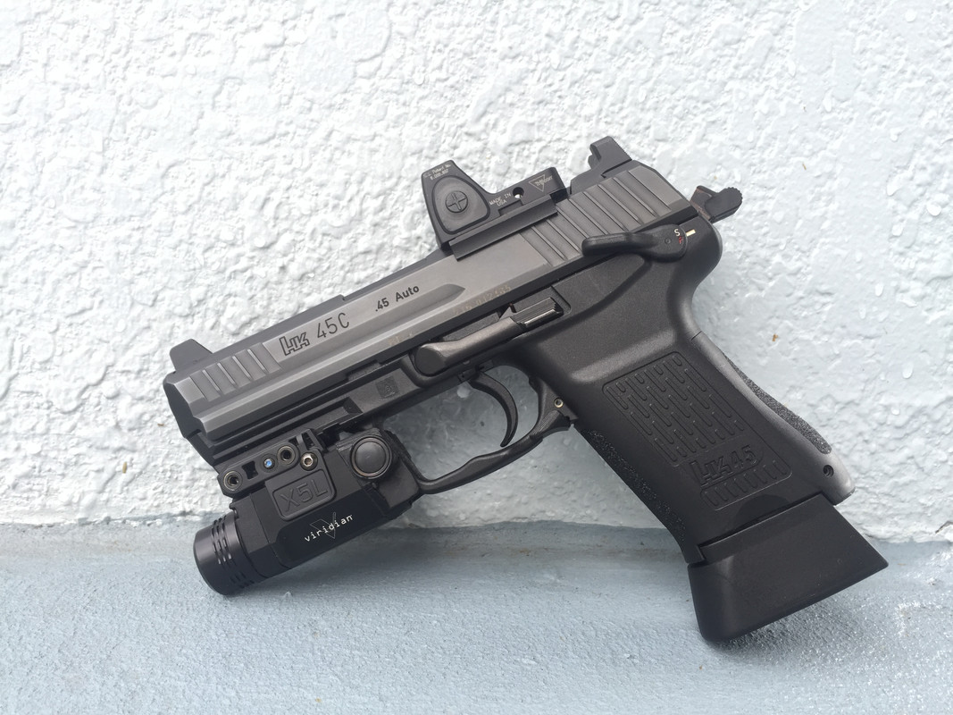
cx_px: 476
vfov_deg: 48.2
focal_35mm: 29
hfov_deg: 61.7
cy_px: 358
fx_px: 798
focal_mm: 4.15
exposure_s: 1/120
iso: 40
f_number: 2.2
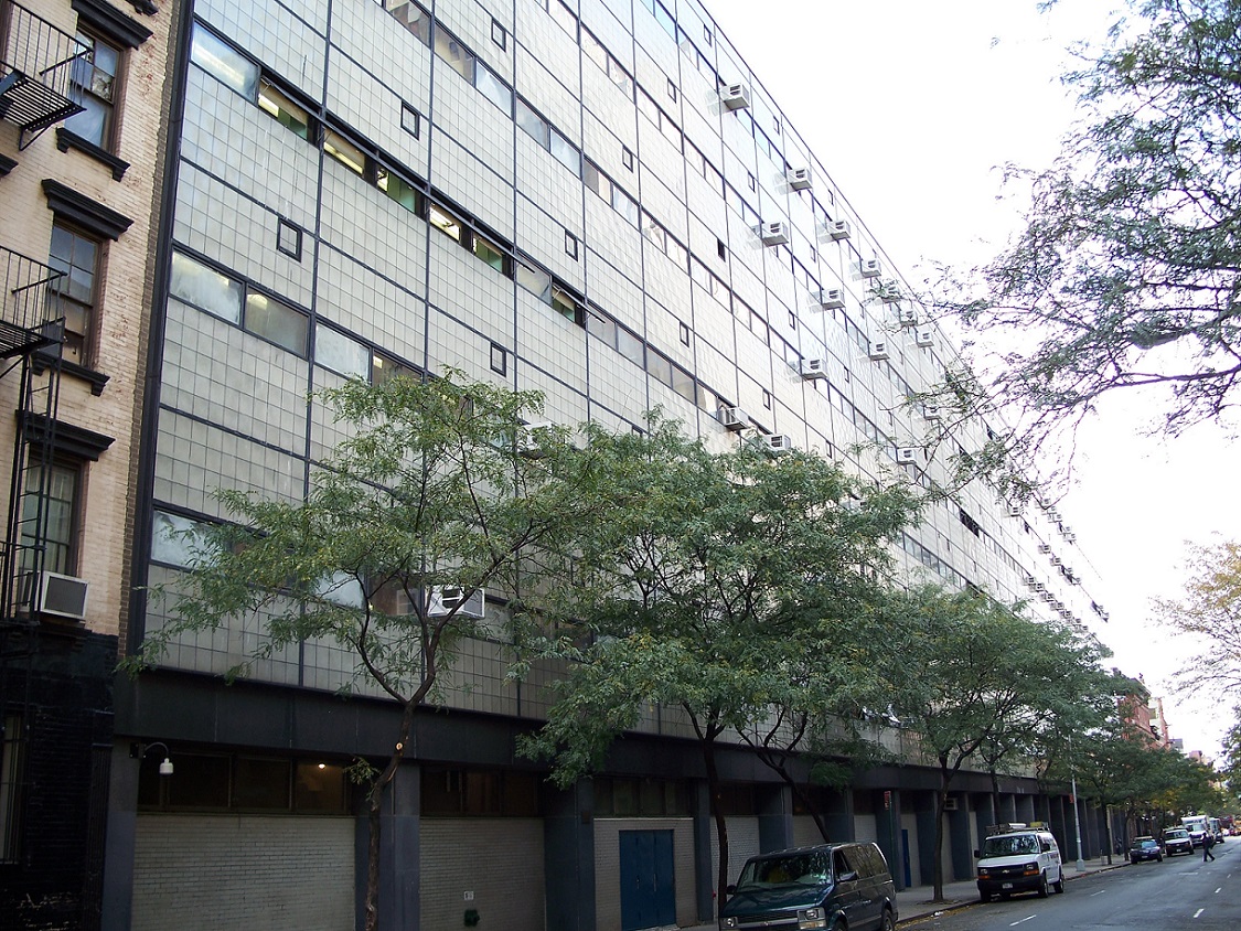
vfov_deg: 38.7
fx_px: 1327
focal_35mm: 37
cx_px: 620
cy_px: 466
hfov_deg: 50.1
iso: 64
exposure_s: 1/80
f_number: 2.8
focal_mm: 7.8
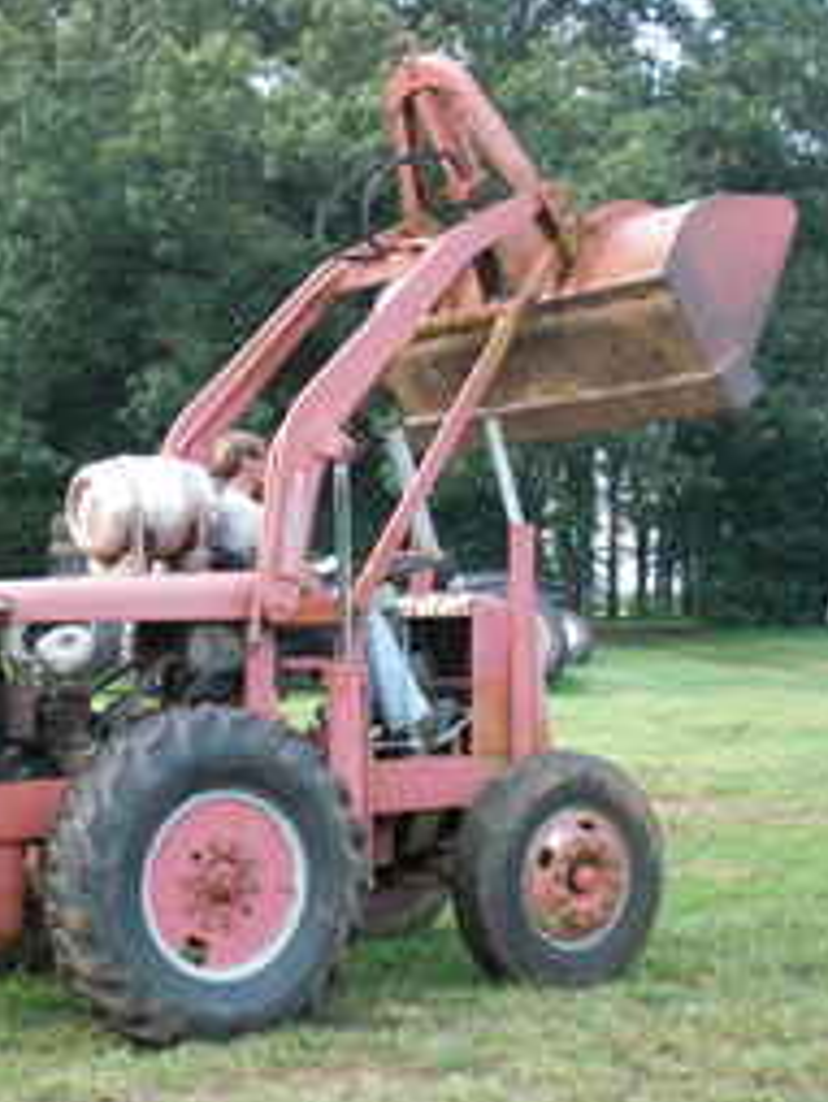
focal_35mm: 69
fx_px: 2197
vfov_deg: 28.1
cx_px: 351
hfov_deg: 21.3
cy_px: 551
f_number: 3.6
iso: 200
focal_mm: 8.44
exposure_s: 1/40
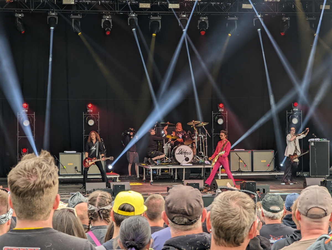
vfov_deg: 14.3
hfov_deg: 18.9
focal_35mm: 104
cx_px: 166
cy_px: 125
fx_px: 999
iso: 82
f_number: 3.5
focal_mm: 19
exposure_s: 1/107
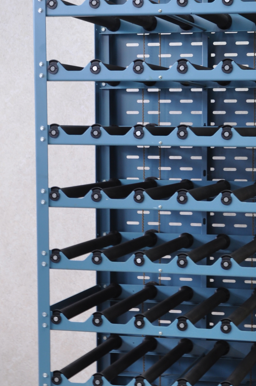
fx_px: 920
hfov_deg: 15.8
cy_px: 238
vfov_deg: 23.6
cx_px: 185
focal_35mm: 86
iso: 200
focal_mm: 32
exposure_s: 1/10
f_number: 5.6
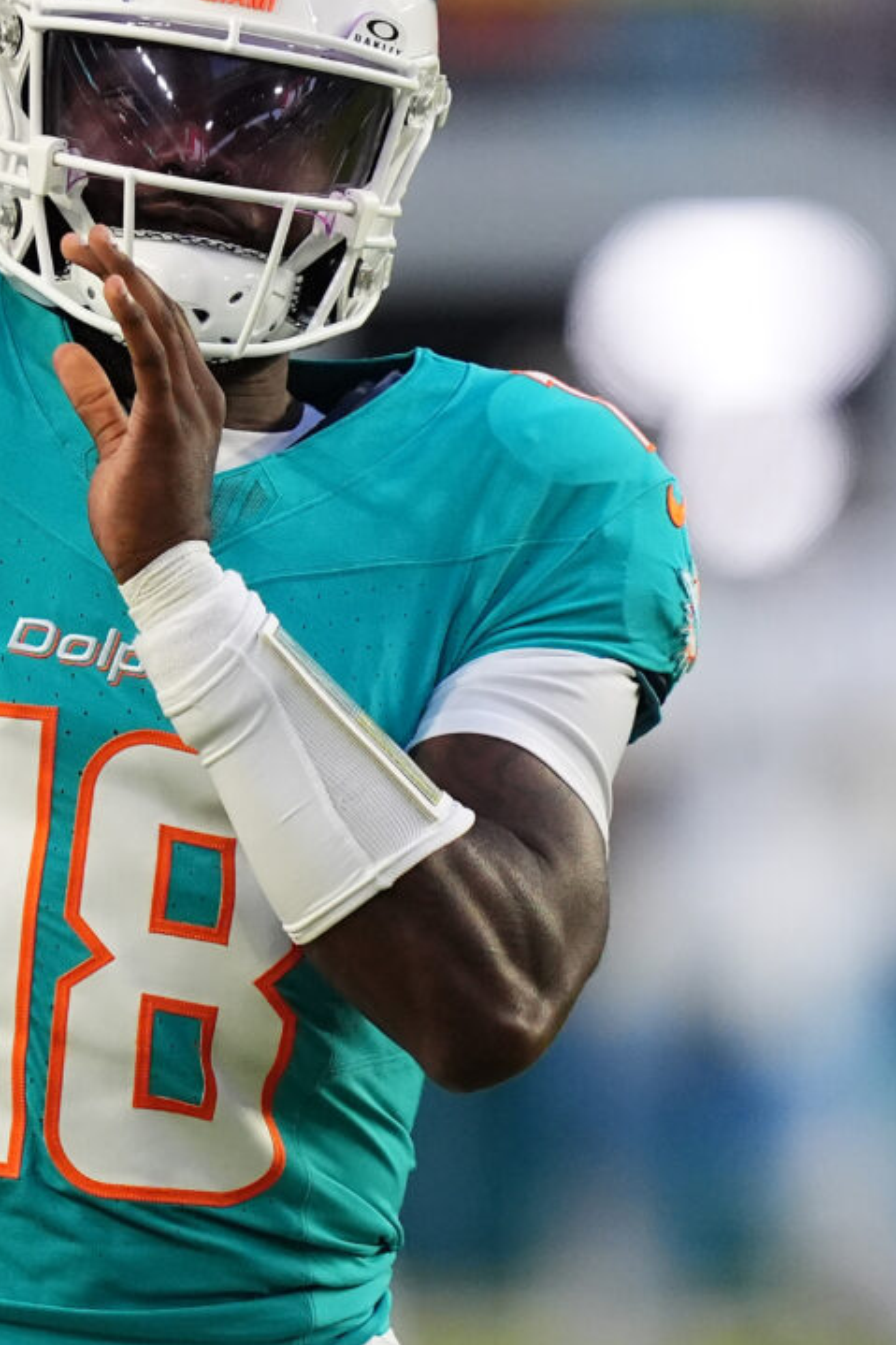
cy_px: 634
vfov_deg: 2.7
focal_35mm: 751
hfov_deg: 1.8
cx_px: 64
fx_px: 28049
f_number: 2.8
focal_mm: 400
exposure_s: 1/3200
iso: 3200
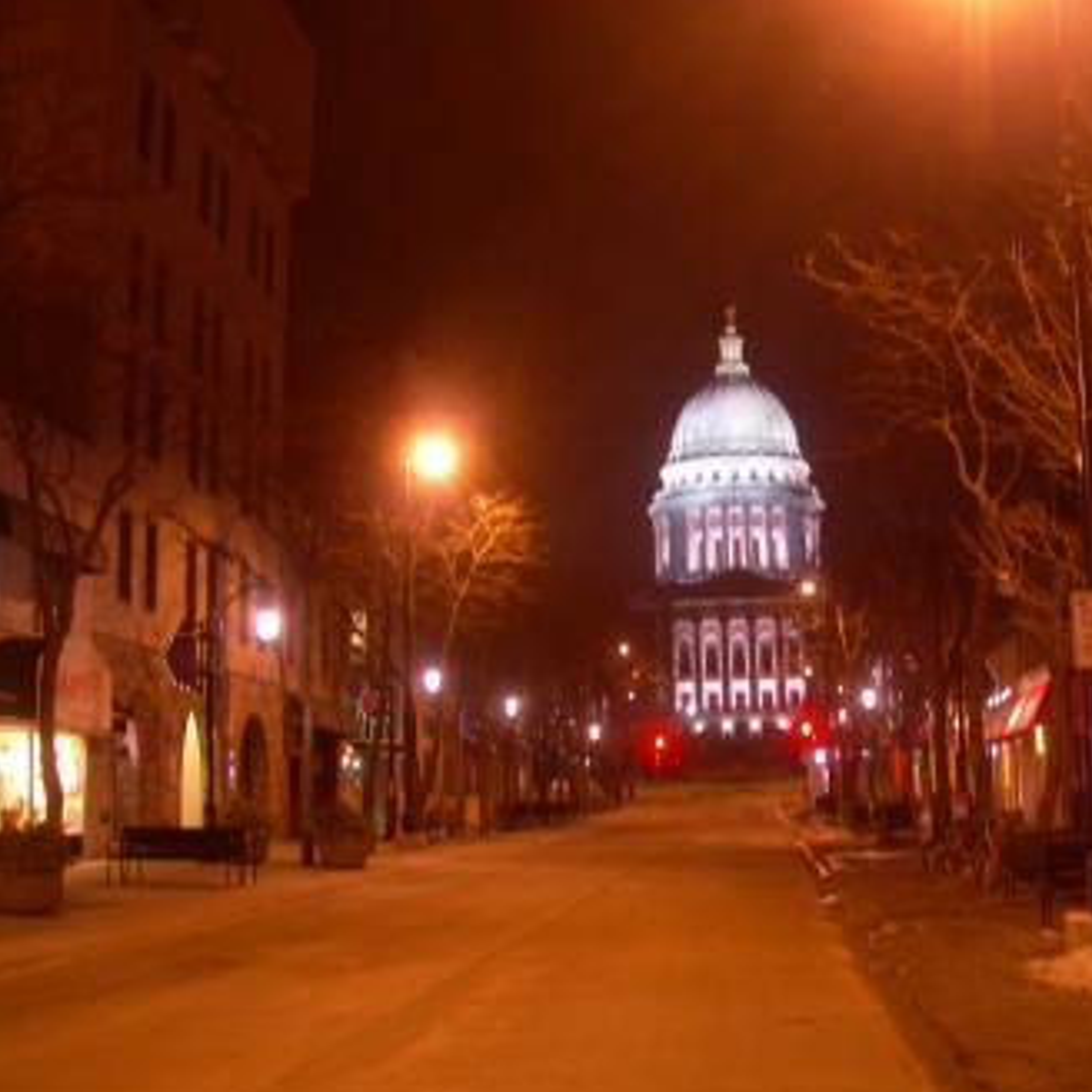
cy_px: 554
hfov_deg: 36.4
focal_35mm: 46
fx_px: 1642
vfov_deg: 36.8
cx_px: 739
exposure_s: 1/1.8
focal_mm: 7.8
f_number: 2.8
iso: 50
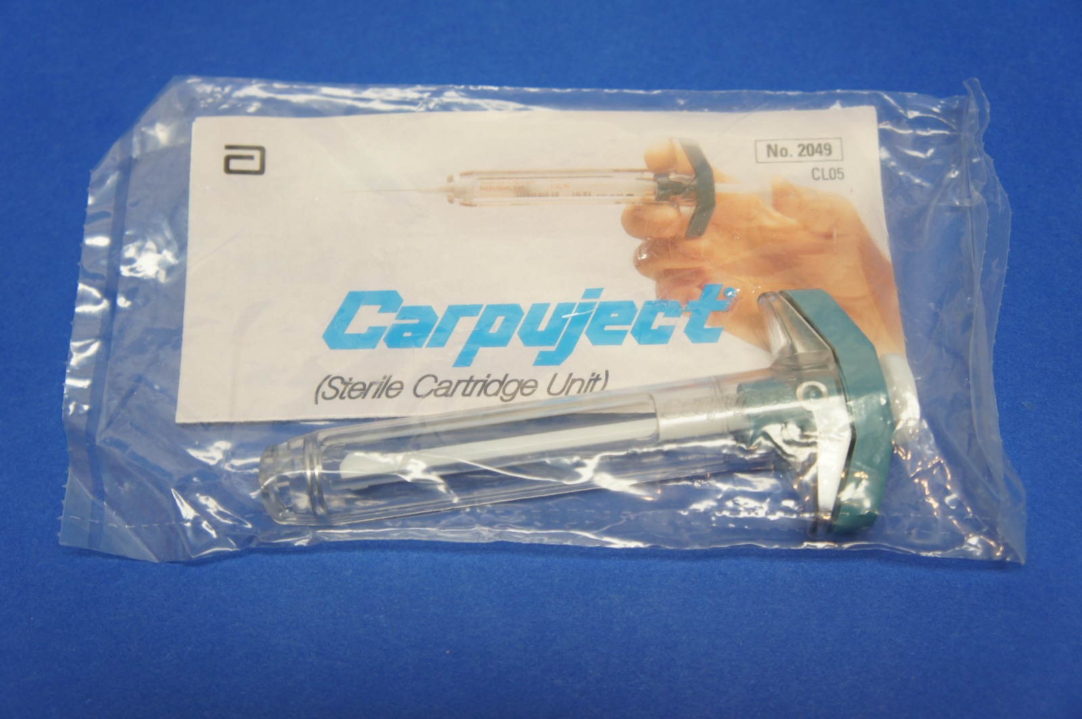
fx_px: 1306
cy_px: 360
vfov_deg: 30.8
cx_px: 541
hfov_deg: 45.0
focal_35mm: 44
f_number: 4.5
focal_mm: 29
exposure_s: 1/30
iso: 200
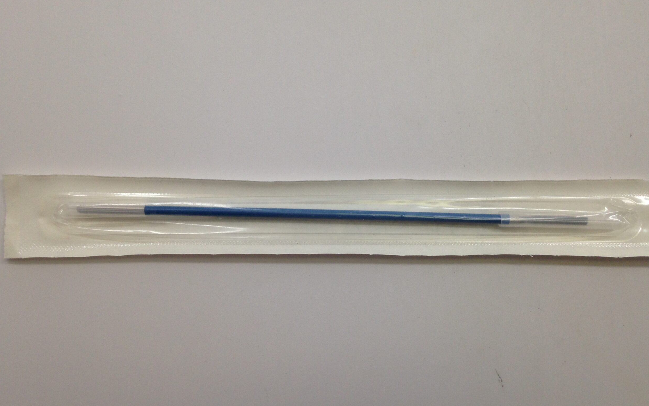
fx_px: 637
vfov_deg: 35.3
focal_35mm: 36
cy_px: 211
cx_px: 331
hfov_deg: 54.0
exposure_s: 1/60
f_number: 2.4
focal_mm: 4.12
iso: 50
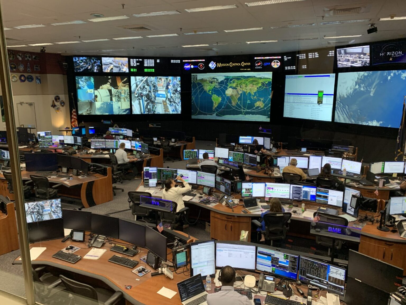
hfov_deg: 67.3
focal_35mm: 26
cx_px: 203
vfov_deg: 53.1
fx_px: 305
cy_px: 152
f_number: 1.8
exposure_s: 1/60
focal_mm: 4.25
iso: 200
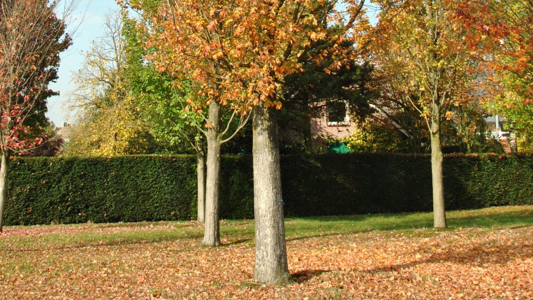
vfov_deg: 17.1
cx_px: 263
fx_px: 917
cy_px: -124
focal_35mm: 65
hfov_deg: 32.4
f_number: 8
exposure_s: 1/320
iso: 200
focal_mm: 25
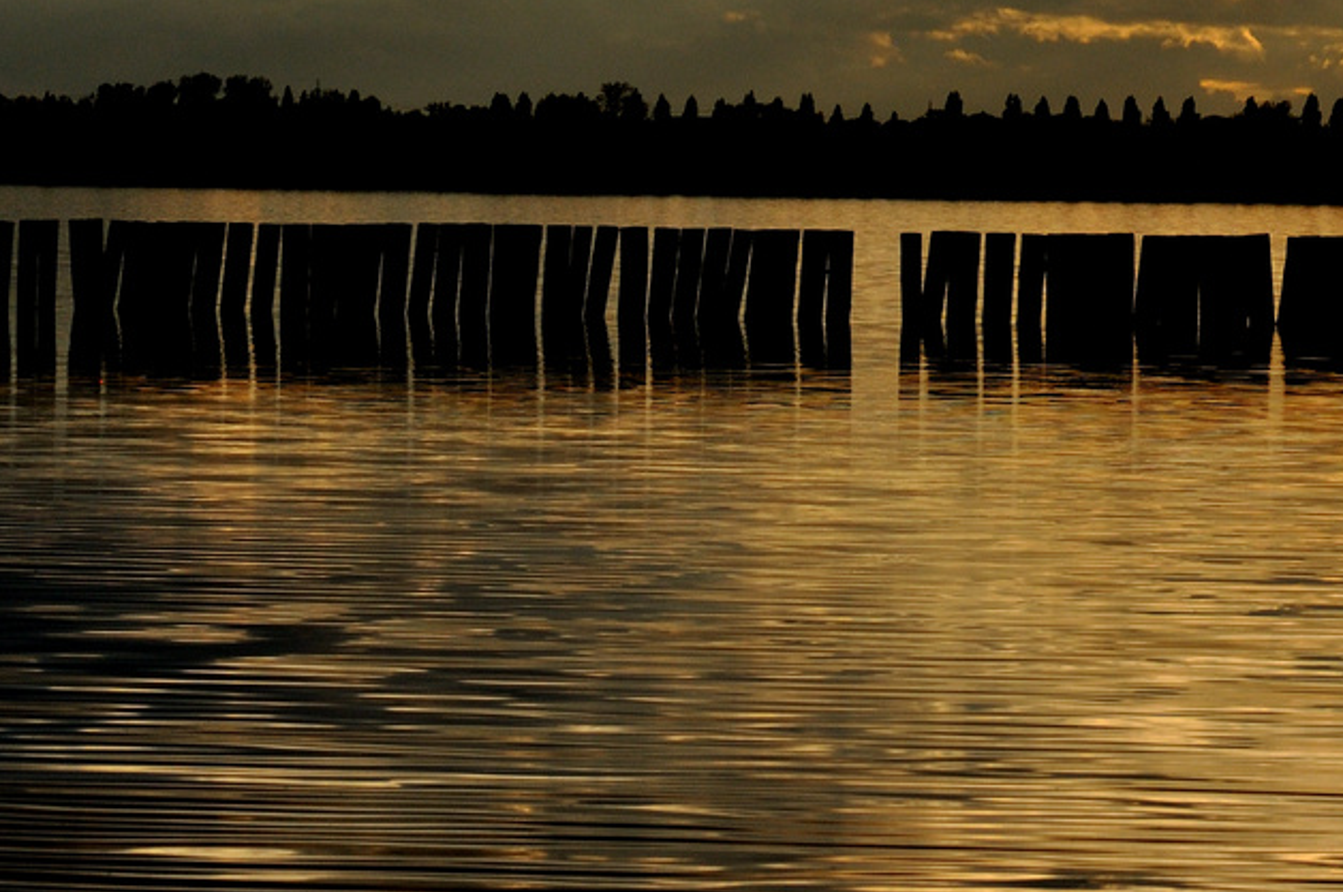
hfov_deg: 7.5
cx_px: 1431
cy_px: -128
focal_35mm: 272
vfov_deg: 5.0
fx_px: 10134
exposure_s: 1/1250
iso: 200
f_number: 9
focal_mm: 70
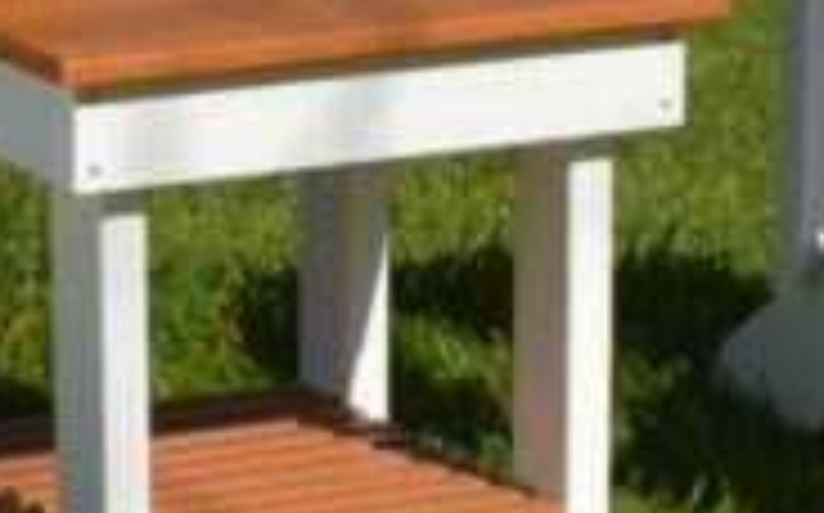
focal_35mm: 274
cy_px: -70
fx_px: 6147
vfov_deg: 4.8
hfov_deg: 7.7
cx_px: 189
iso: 100
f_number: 13
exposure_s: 1/200
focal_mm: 32
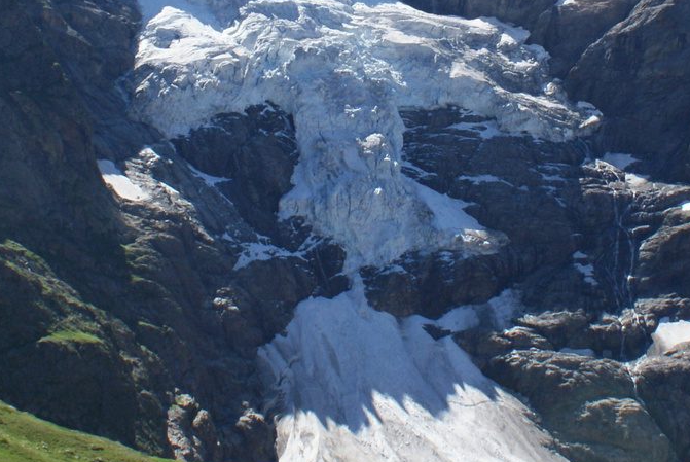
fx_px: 1247
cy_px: -7
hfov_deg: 30.8
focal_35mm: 65
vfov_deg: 20.3
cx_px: 413
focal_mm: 18
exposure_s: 1/200
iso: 400
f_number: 16
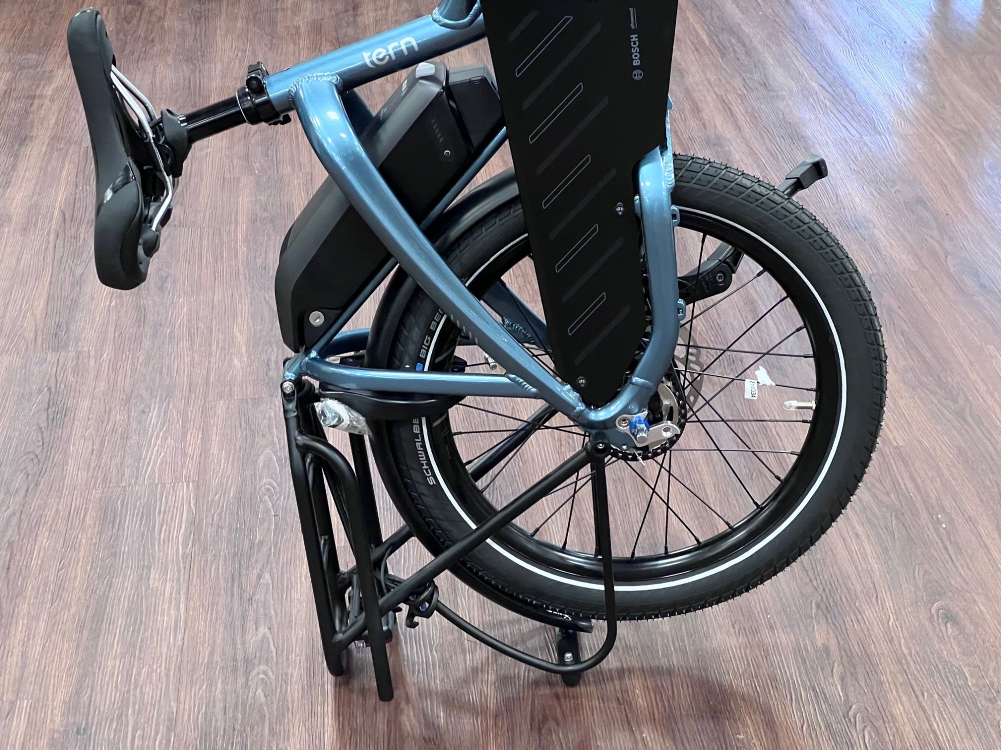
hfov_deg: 25.3
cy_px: 375
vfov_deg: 19.1
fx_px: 2227
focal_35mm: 77
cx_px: 500
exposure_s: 1/50
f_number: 2.8
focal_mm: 9
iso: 500
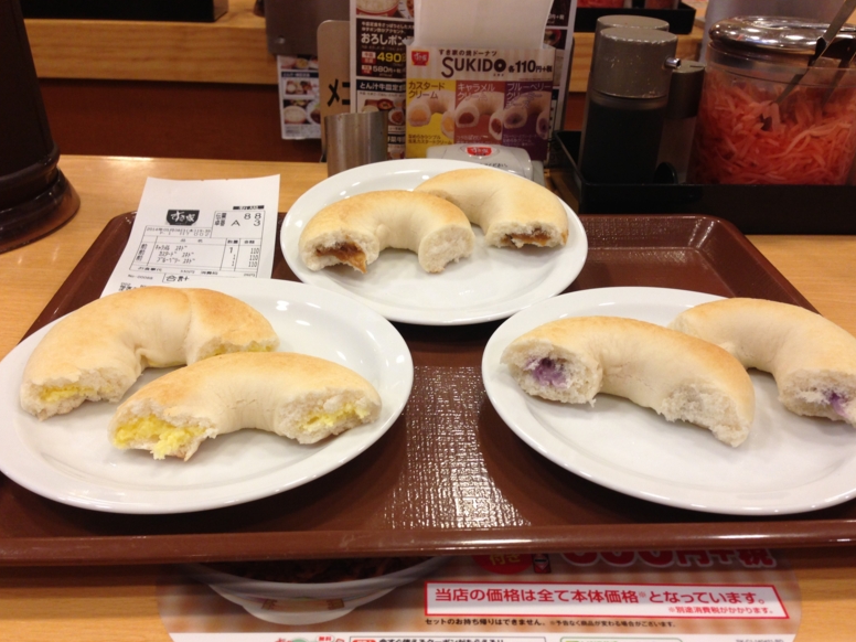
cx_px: 438
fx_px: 841
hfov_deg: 54.0
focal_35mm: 34
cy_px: 330
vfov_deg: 41.8
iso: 64
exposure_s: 1/20
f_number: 2.4
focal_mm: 4.13
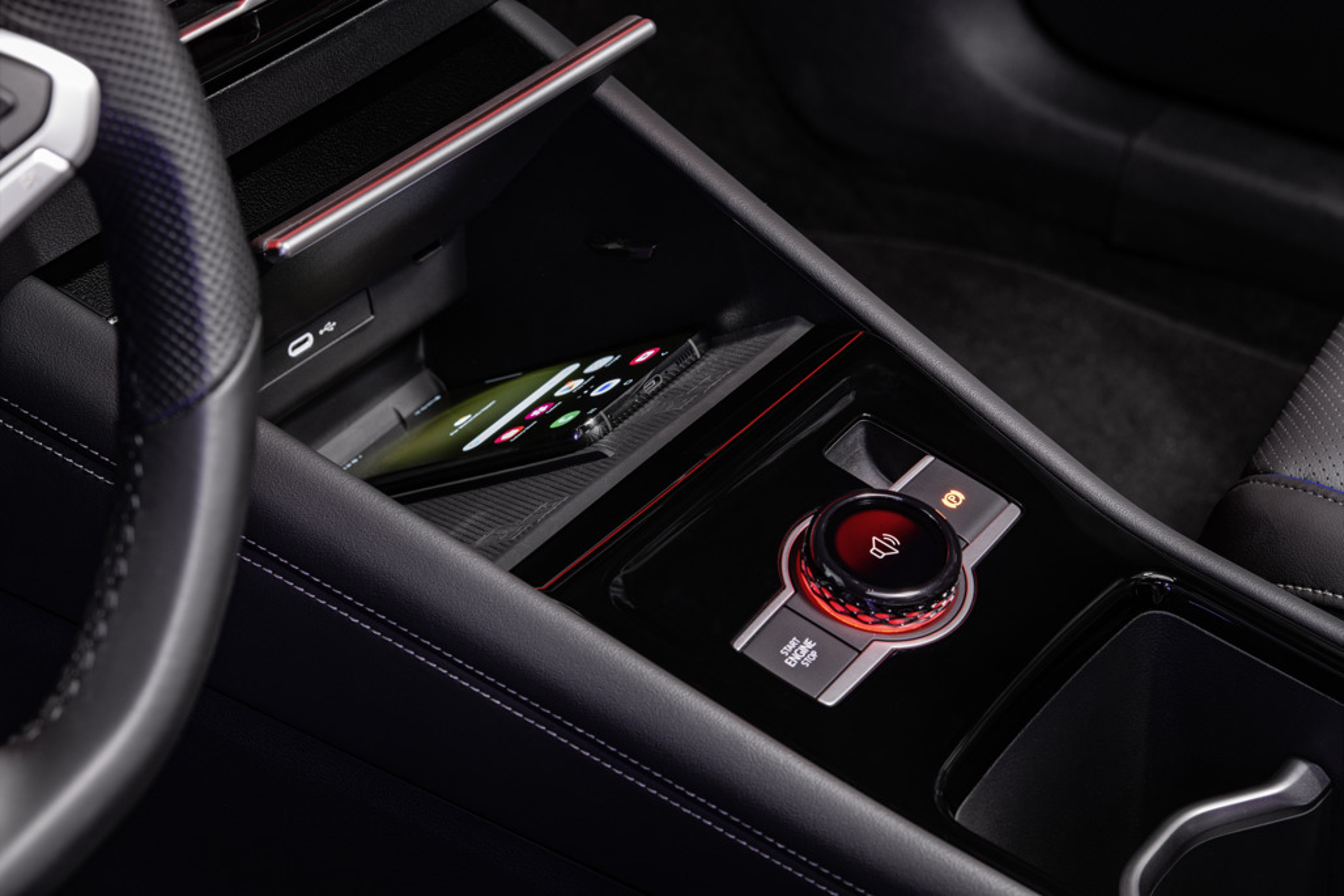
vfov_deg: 11.2
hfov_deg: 16.8
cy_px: 448
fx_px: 4554
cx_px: 672
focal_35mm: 122
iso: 800
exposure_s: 1/50
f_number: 11
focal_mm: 122
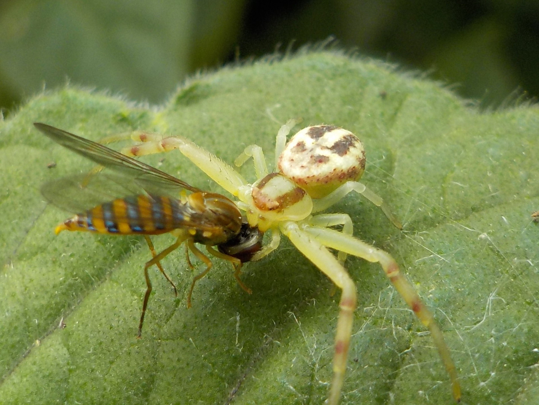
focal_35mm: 30
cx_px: 270
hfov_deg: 60.0
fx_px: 467
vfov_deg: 46.8
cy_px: 202
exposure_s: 1/250
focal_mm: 4.1
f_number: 3.3
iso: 125
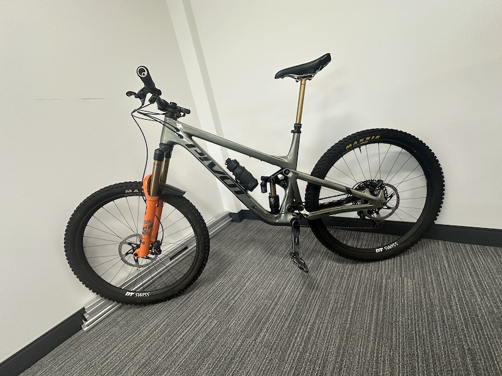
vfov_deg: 85.7
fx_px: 203
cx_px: 251
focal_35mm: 14
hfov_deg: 102.1
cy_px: 188
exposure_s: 1/99
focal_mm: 2.22
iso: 200
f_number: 2.2
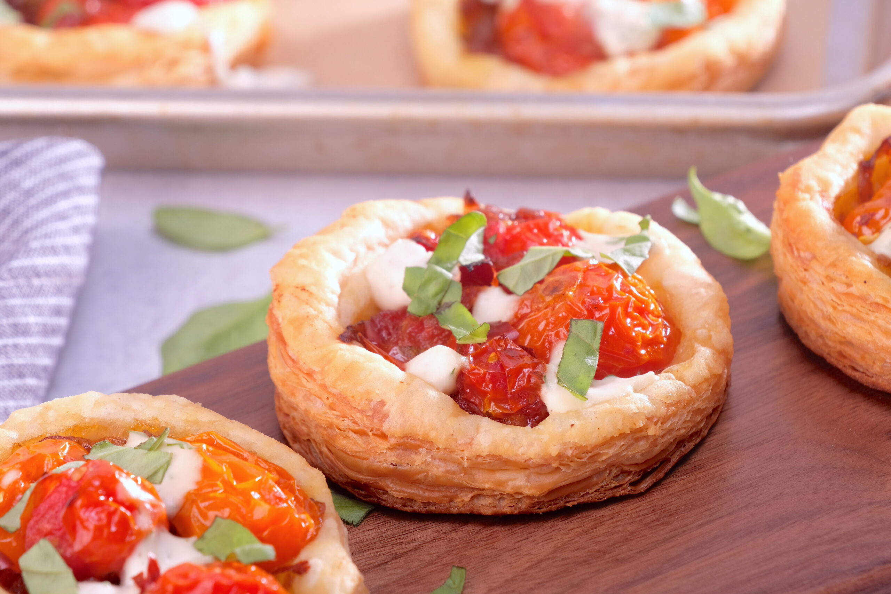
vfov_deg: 8.3
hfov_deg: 12.5
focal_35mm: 165
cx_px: 446
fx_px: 4084
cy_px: 297
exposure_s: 1/250
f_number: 10
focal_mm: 110
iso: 400
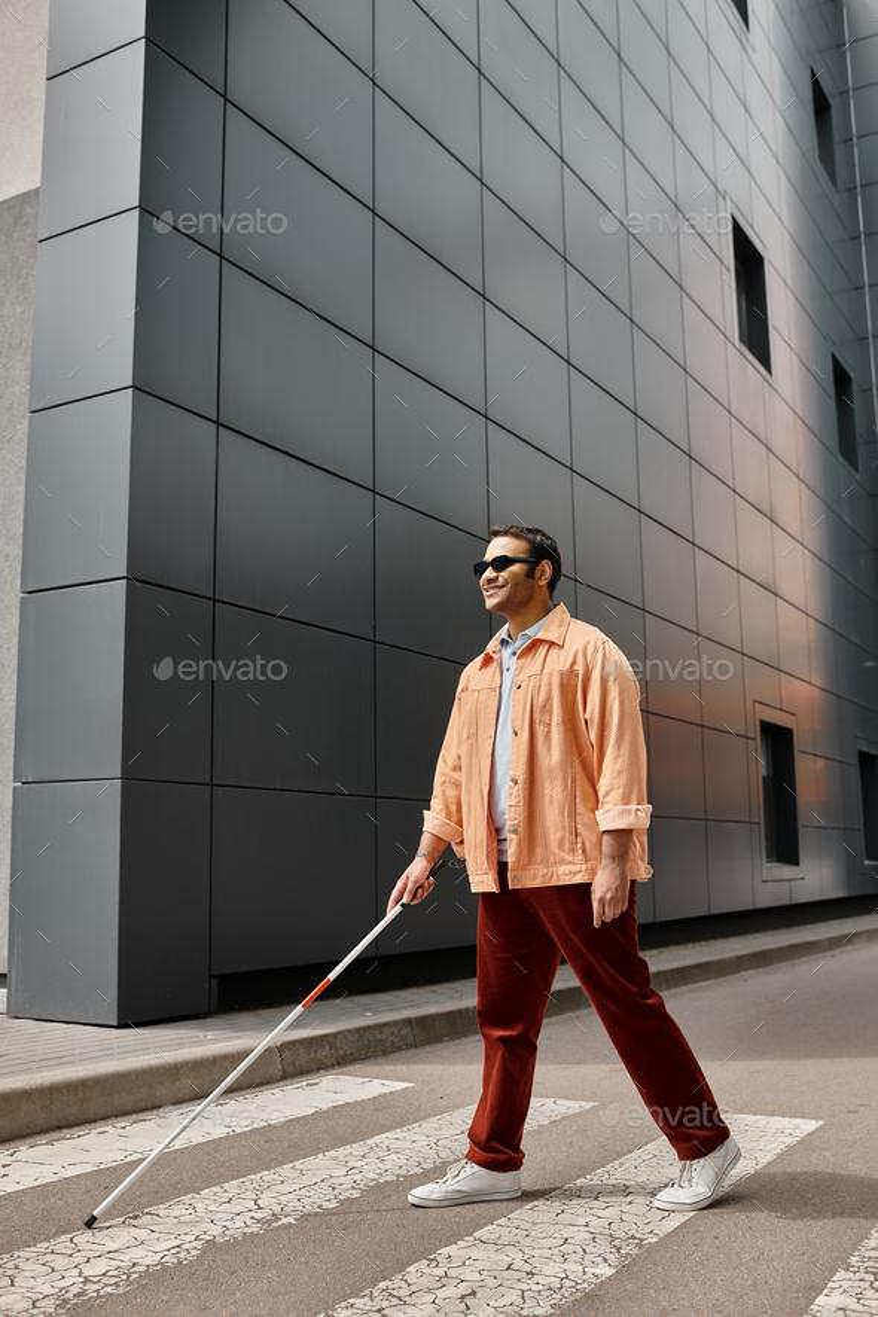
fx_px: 1280
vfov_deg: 54.4
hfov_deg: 37.9
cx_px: 439
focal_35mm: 35
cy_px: 658
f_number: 4.5
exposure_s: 1/640
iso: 100
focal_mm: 35
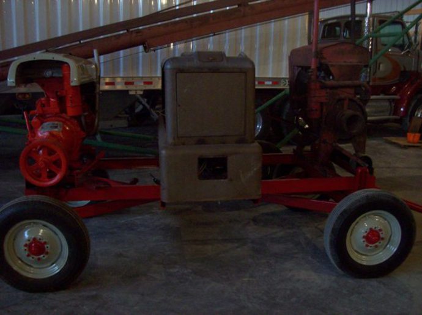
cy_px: 158
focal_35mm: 36
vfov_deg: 39.6
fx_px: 438
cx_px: 211
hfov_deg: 51.4
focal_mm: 6
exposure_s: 1/8
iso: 160
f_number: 2.7
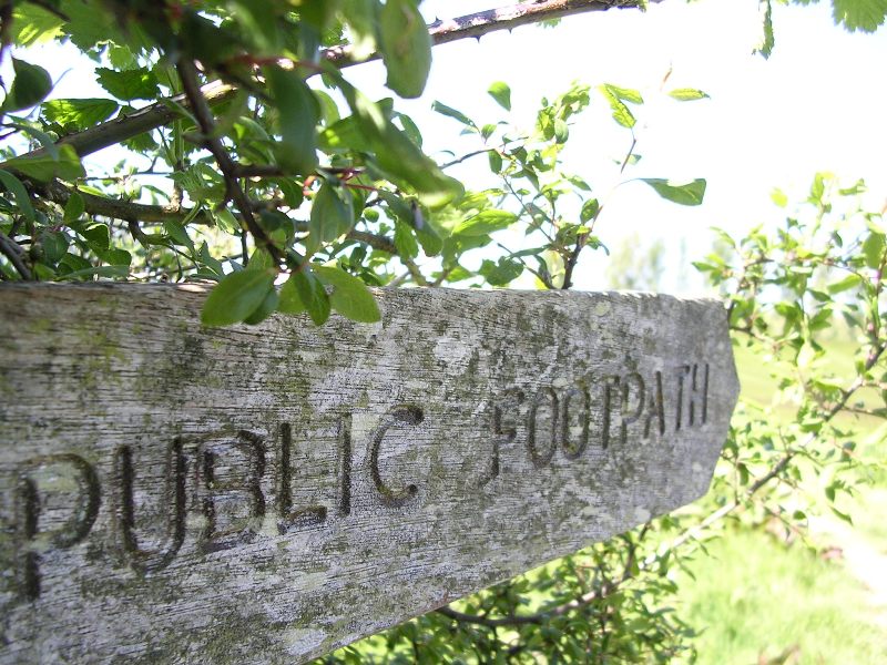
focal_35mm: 38
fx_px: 974
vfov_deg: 37.7
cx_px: 444
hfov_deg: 49.0
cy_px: 332
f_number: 2.8
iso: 100
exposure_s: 1/138
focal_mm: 5.8
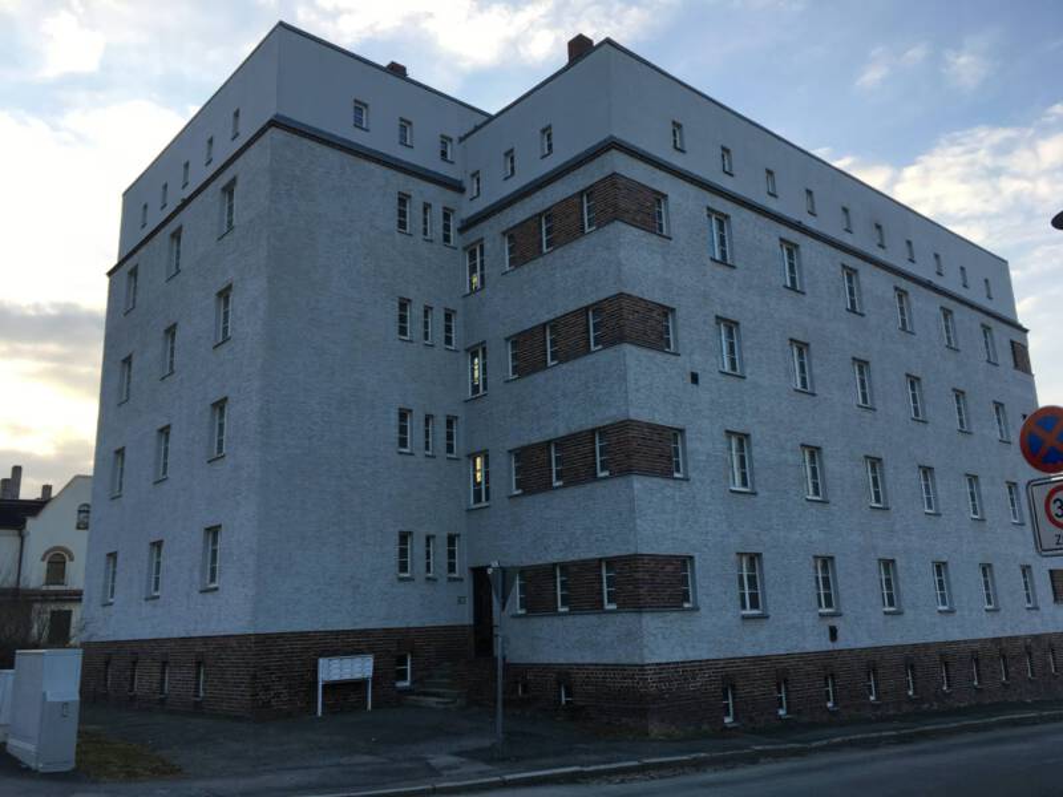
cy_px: 398
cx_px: 532
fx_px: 891
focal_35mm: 29
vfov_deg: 48.2
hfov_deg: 61.7
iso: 25
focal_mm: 4.15
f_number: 2.2
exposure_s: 1/346
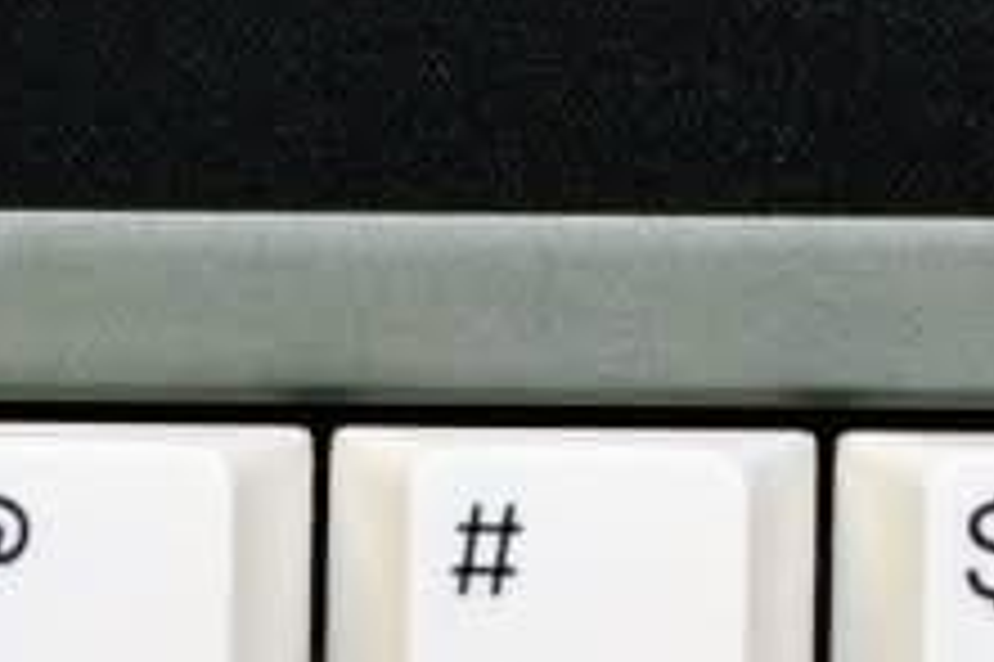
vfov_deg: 3.5
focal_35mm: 381
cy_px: 1657
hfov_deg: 5.4
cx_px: -220
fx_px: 10512
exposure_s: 1/50
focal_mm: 35
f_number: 5
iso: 500
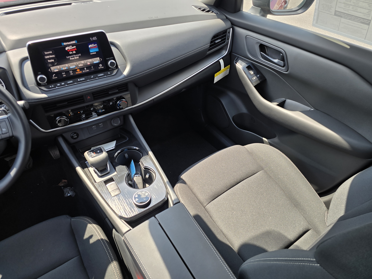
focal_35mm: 23
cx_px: 186
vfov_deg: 58.9
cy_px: 140
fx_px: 247
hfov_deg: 73.9
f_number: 1.7
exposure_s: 1/180
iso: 25
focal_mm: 6.3
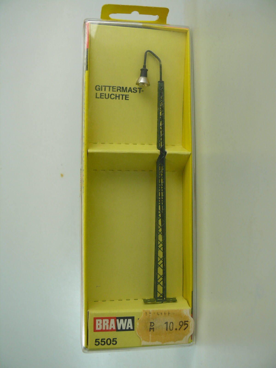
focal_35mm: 37
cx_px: 138
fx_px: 393
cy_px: 184
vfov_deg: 50.1
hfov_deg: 38.7
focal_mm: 7.9
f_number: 3.2
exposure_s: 1/100
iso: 100
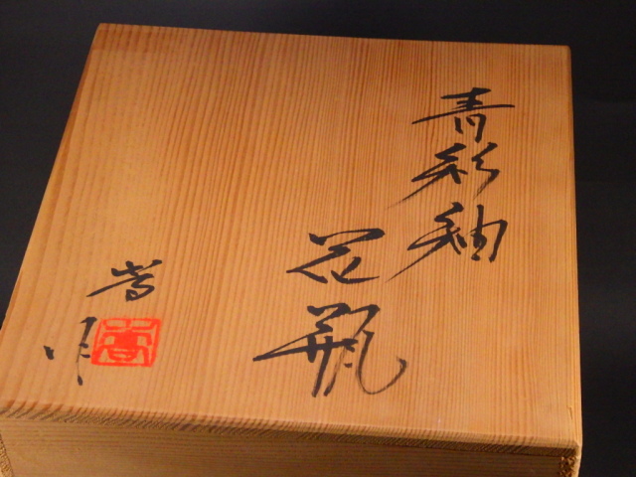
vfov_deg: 19.1
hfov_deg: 25.3
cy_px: 238
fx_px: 1415
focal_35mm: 77
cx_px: 318
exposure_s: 1/80
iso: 400
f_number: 4.8
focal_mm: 13.7
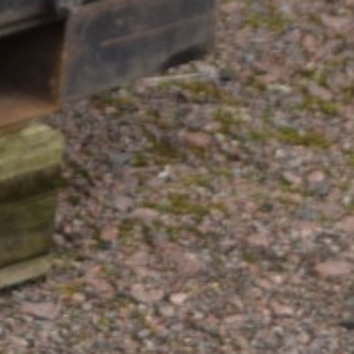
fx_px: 3378
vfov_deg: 5.8
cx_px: -485
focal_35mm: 292
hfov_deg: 5.8
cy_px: -375
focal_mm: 28
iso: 400
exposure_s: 1/100
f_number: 5
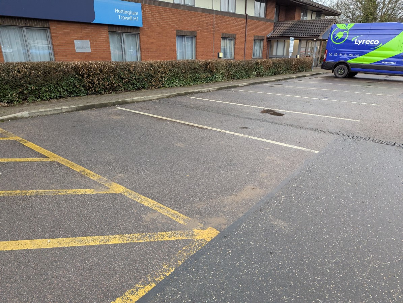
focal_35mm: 24
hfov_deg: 71.5
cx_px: 202
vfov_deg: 56.9
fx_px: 280
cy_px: 152
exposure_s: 1/587
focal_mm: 6.81
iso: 598
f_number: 1.85
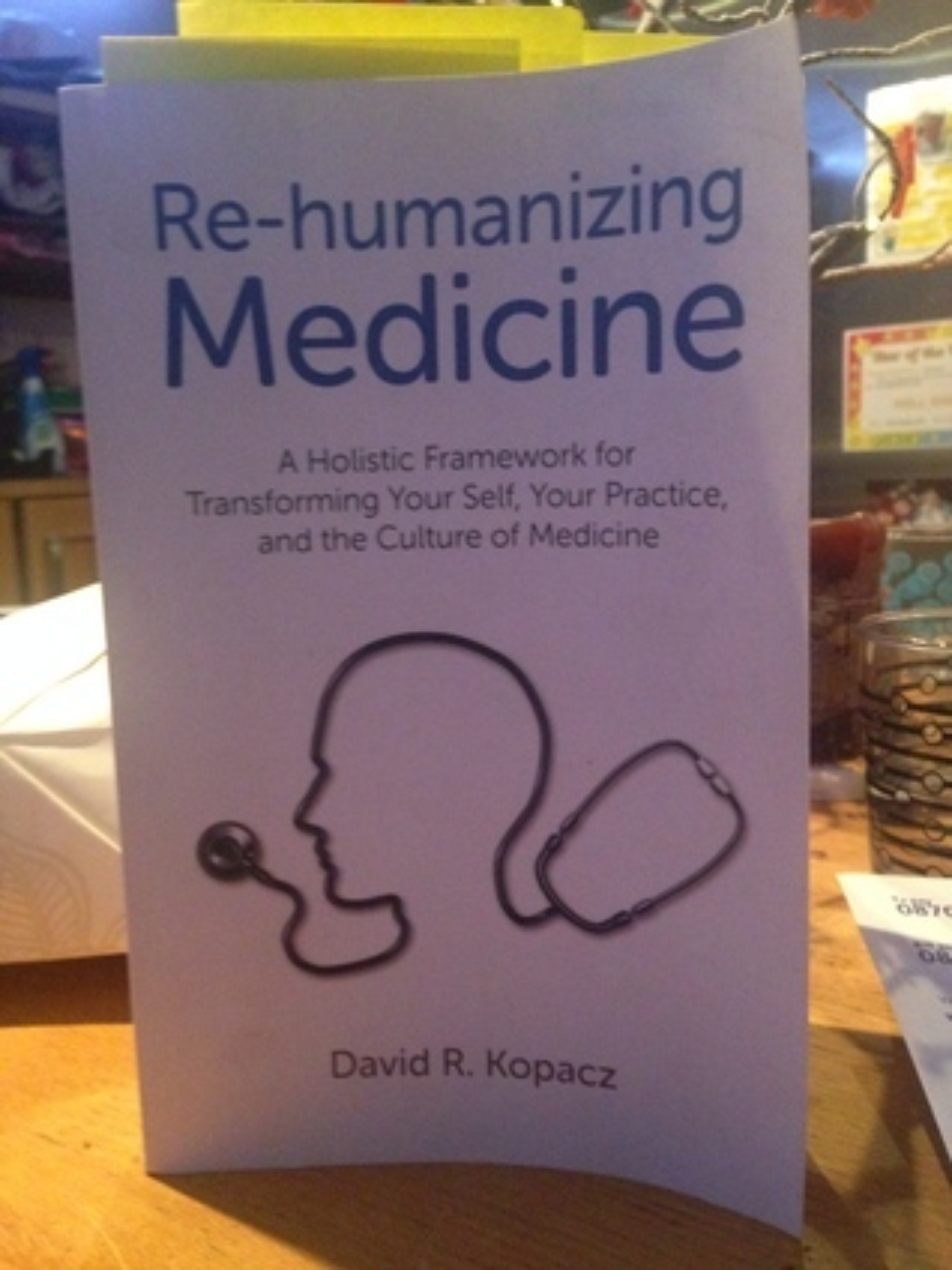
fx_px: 1210
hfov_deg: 42.9
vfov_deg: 55.4
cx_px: 476
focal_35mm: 33
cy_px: 635
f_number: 2.4
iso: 640
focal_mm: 4.12
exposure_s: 1/15
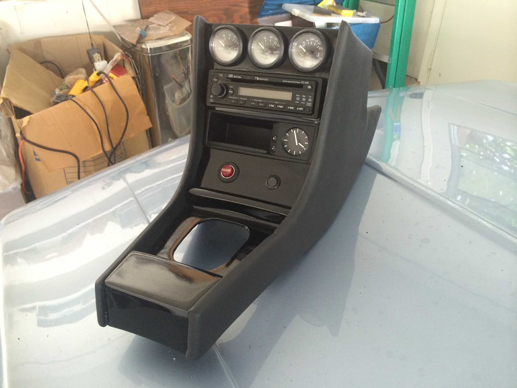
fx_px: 448
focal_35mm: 30
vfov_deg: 46.8
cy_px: 194
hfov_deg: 60.0
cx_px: 258
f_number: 2.2
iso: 160
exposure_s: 1/30
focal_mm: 4.12
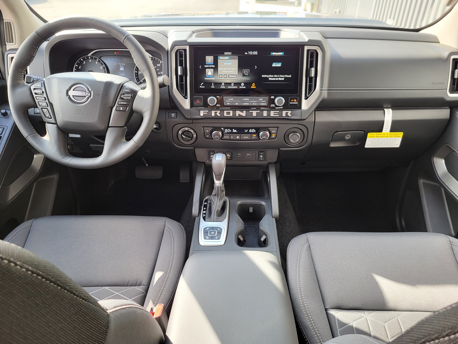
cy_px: 172
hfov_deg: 67.3
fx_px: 344
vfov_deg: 53.1
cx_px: 229
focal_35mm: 26
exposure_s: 1/120
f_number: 1.8
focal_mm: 5.4
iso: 64
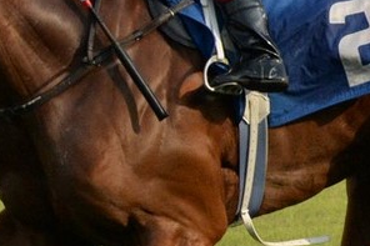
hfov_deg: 2.2
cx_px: -58
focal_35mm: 920
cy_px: 91
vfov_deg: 1.5
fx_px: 9450
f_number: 9
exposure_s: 1/8000
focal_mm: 170
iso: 5000
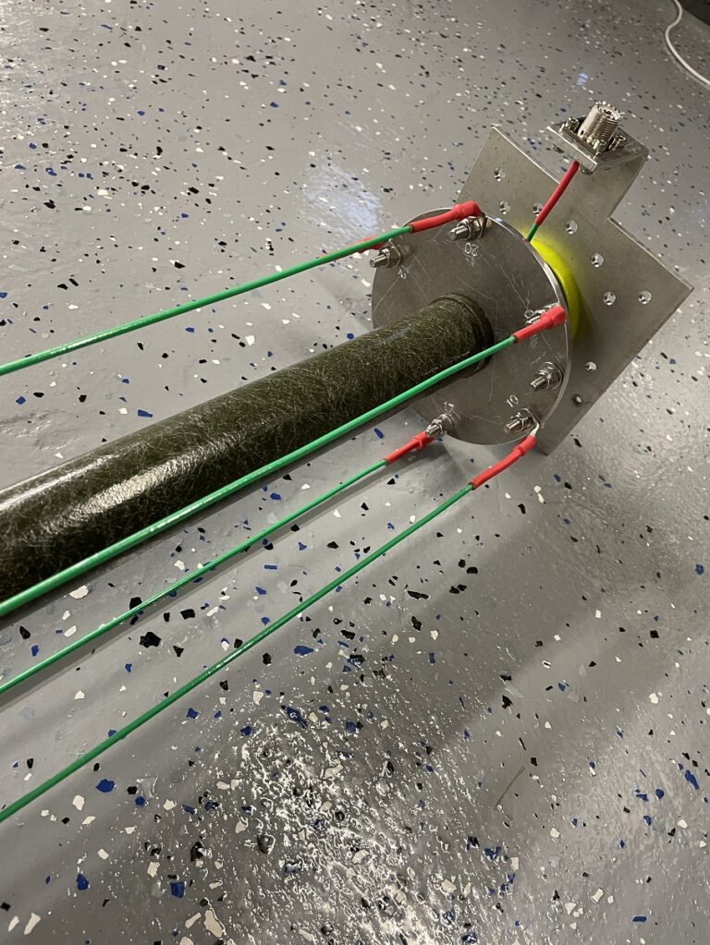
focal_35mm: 26
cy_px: 472
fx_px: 711
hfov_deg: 53.1
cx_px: 355
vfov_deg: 67.3
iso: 160
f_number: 1.6
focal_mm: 4.2
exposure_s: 1/40
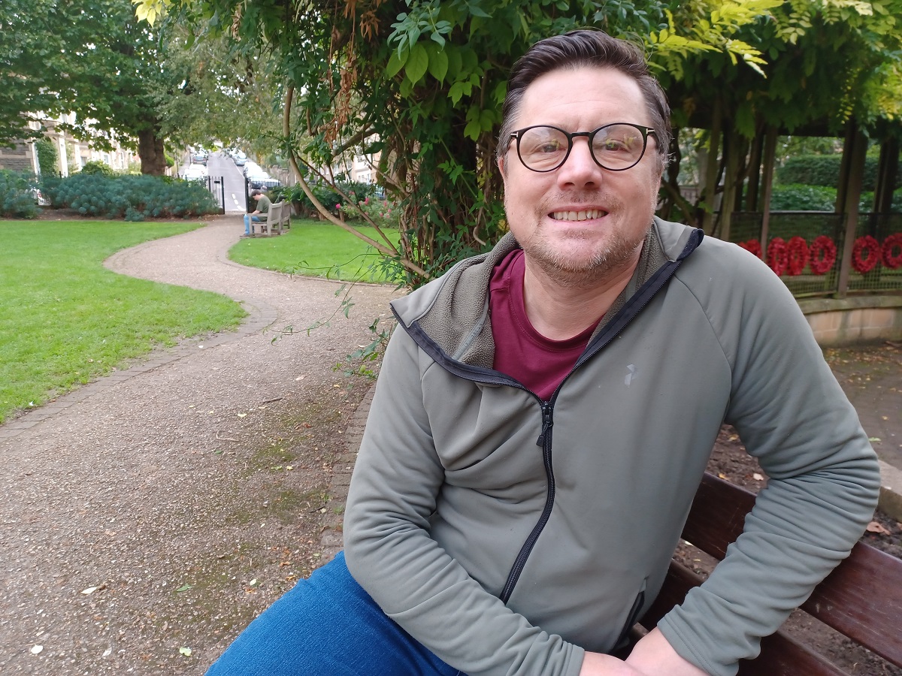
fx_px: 651
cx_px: 451
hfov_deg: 69.4
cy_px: 338
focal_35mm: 25
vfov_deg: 54.9
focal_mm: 4.6
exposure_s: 1/50
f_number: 1.8
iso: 50
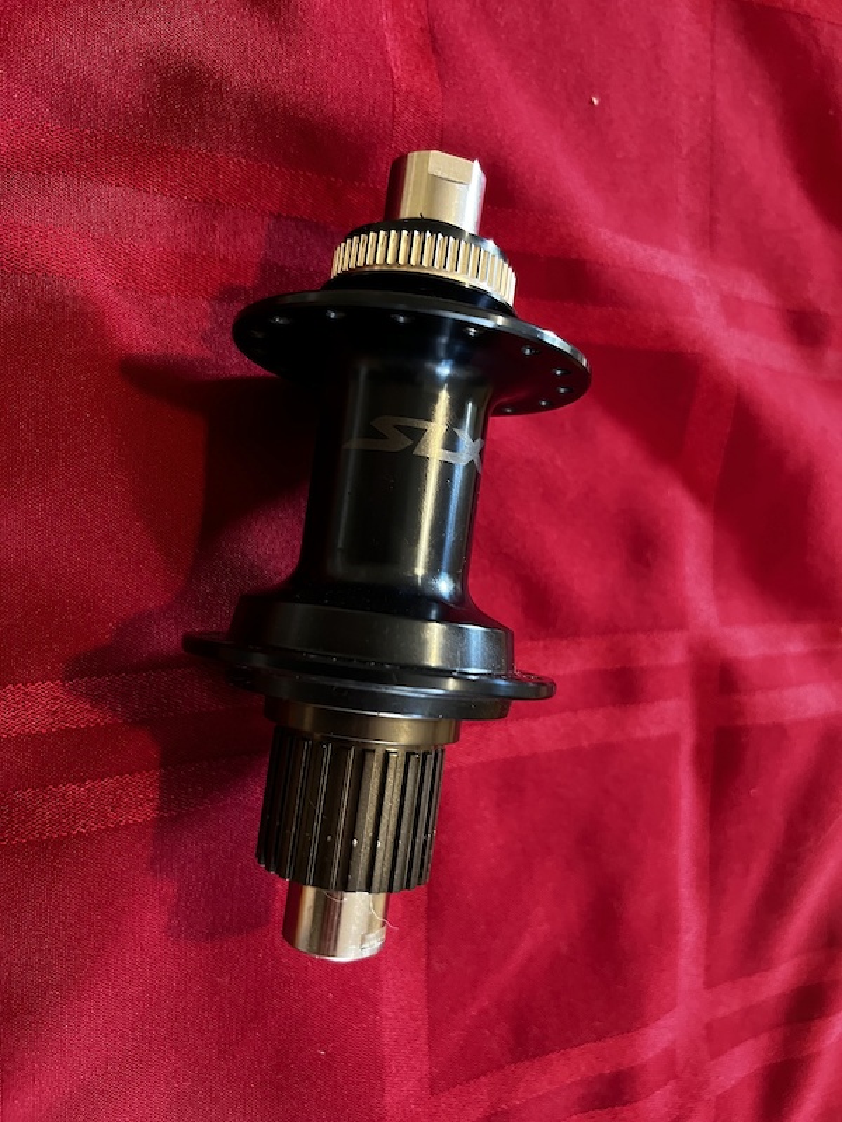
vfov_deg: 67.3
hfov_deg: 53.1
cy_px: 561
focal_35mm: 26
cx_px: 421
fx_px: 843
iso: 640
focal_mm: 5.7
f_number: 1.5
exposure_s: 1/40
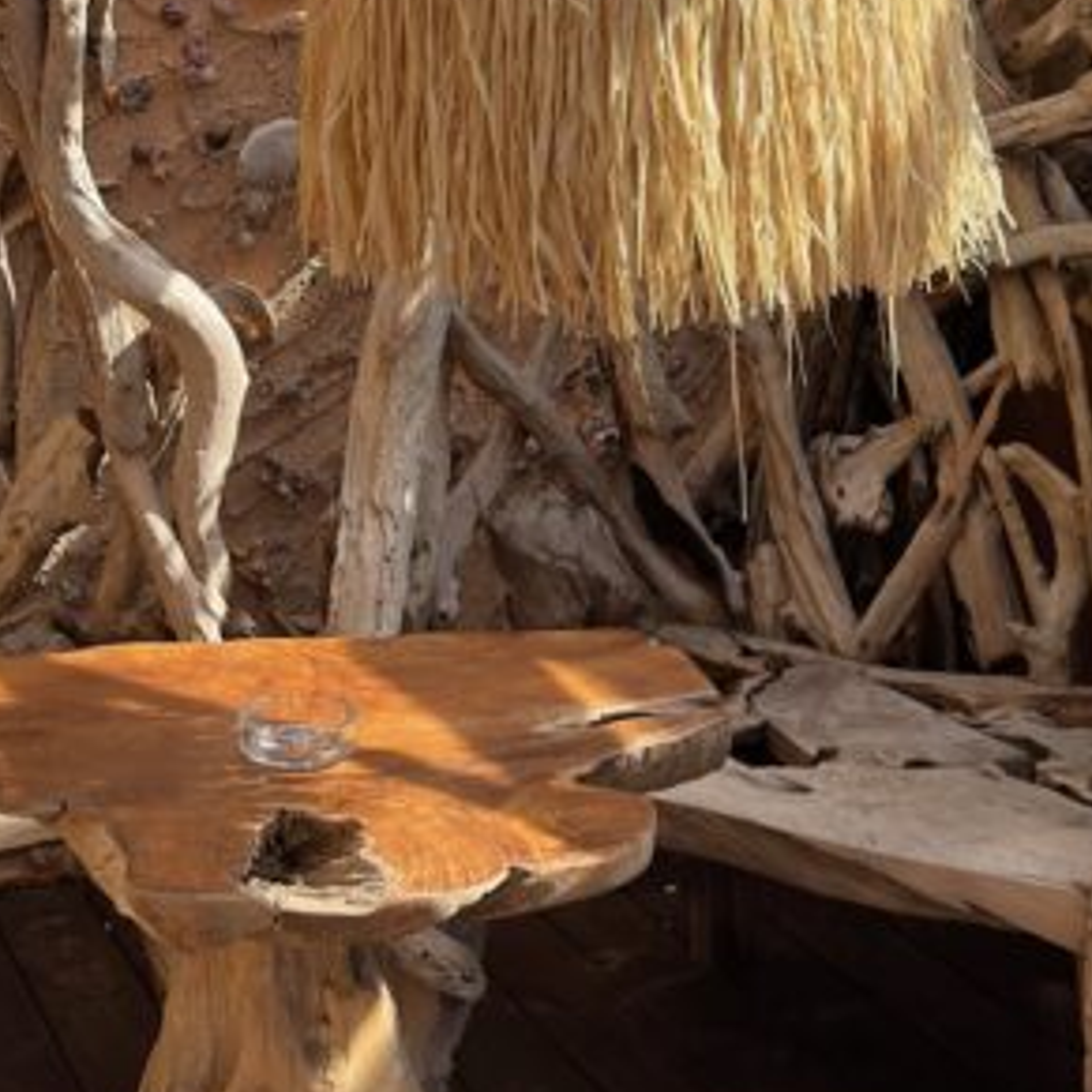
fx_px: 2498
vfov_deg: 23.6
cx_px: 375
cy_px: 0
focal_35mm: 70
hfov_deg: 24.5
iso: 100
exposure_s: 1/1980
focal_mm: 6.86
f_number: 1.78
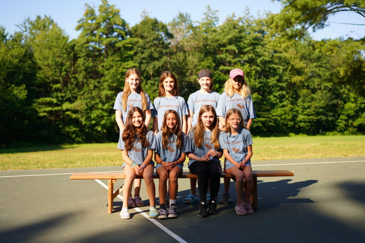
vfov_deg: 24.6
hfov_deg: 36.2
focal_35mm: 55
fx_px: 558
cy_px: 122
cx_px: 182
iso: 125
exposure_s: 1/1000
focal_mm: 55
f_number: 2.8
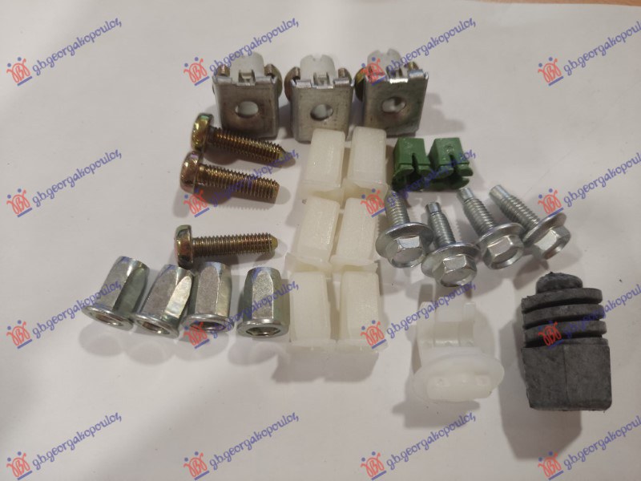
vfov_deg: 54.9
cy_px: 240
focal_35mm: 25
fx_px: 463
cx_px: 320
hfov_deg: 69.4
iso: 260
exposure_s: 1/60
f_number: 1.79
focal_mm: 4.71
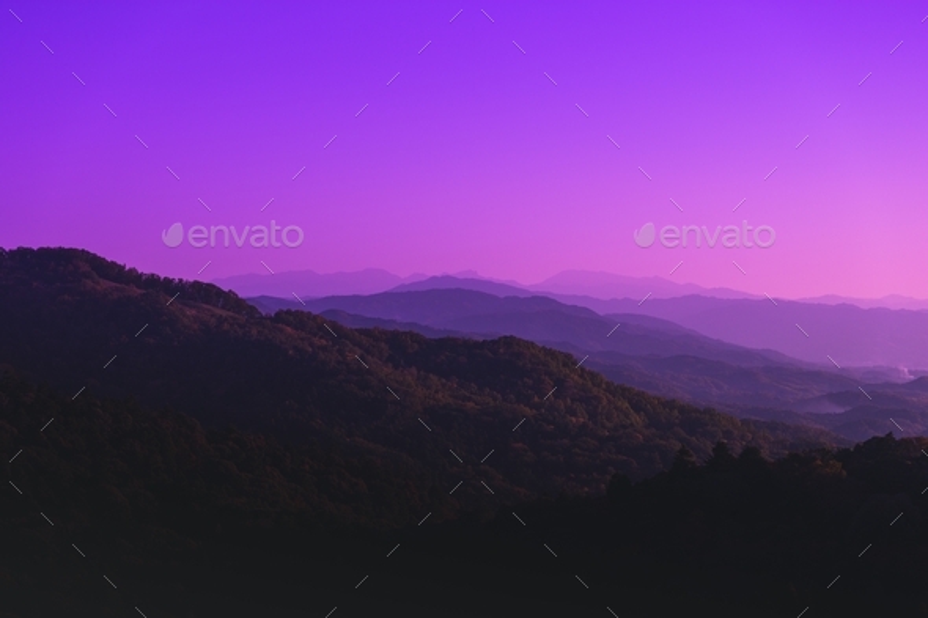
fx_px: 2706
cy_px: 309
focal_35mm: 105
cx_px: 464
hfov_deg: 19.5
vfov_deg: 13.0
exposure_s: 1/1600
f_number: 4
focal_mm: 70
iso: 100
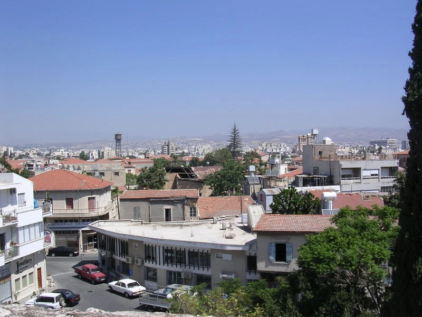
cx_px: 211
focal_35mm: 38
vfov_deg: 37.7
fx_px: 463
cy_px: 158
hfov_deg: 49.0
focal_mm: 5.8
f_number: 5.6
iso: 100
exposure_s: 1/405
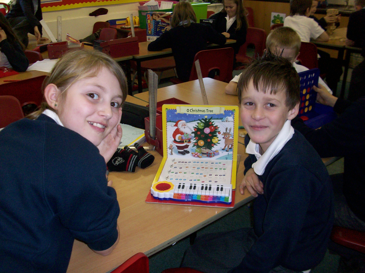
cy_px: 136
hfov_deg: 54.0
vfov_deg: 41.8
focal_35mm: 34
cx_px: 182
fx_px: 359
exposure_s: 1/60
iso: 160
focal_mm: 5.7
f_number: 2.8
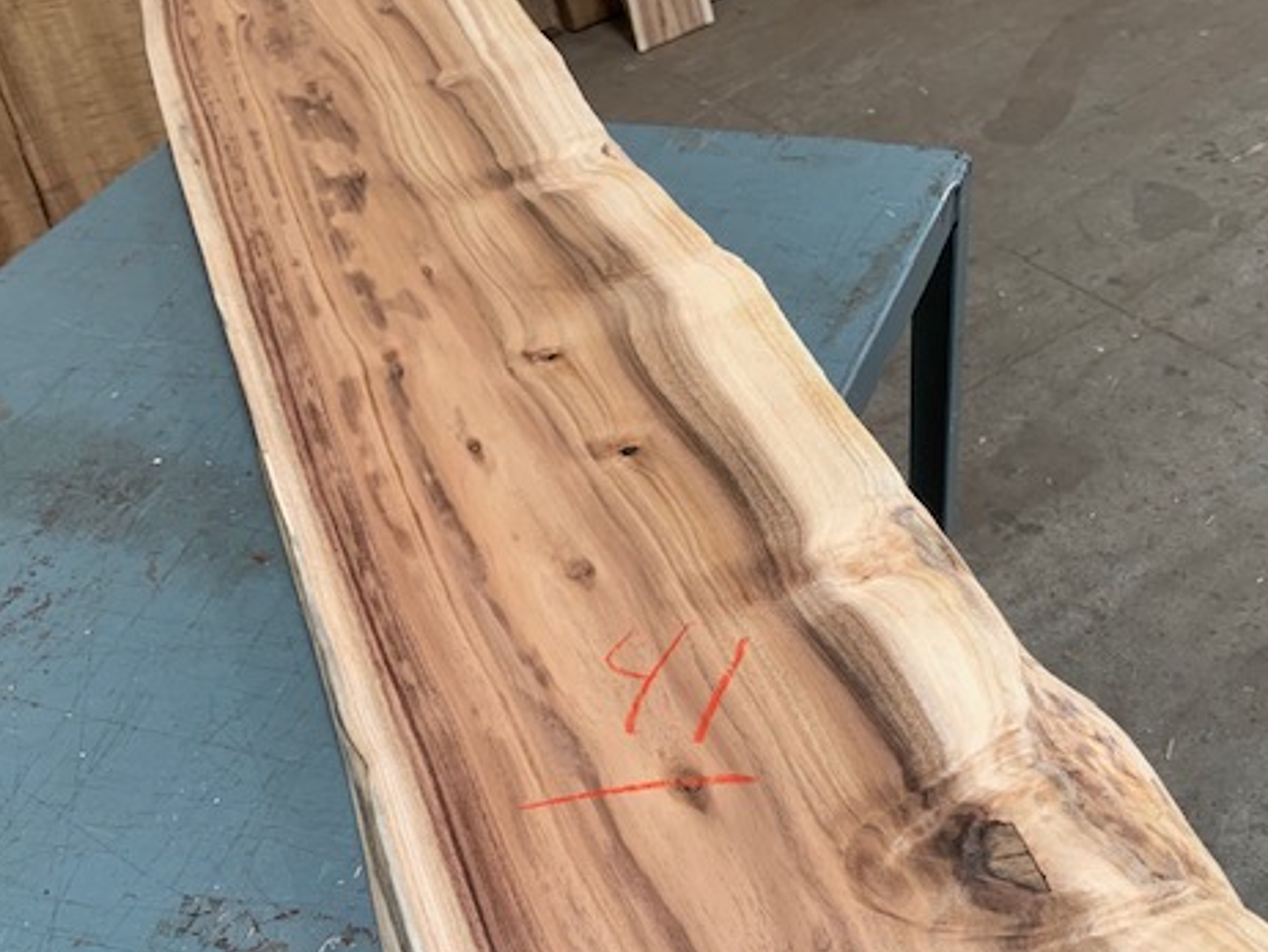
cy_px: 595
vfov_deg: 39.4
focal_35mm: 36
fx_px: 1319
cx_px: 730
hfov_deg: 51.1
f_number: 1.8
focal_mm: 4.25
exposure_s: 1/60
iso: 100
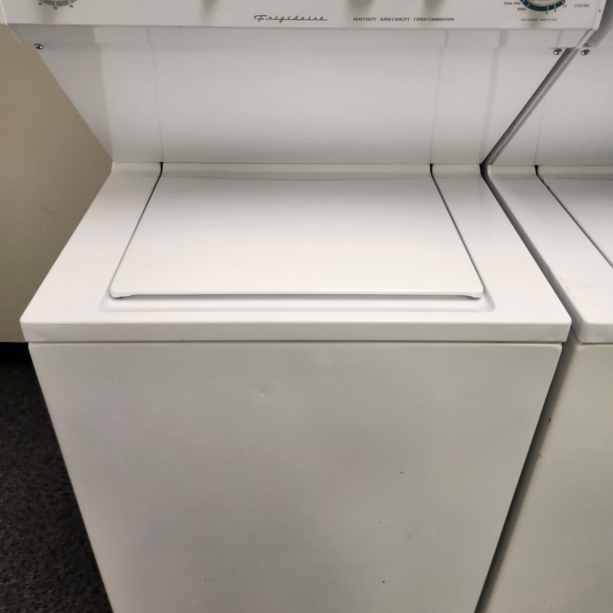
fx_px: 561
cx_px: 300
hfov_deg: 57.3
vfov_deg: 56.8
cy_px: 242
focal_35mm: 28
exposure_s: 1/120
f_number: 1.8
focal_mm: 5.4
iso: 200
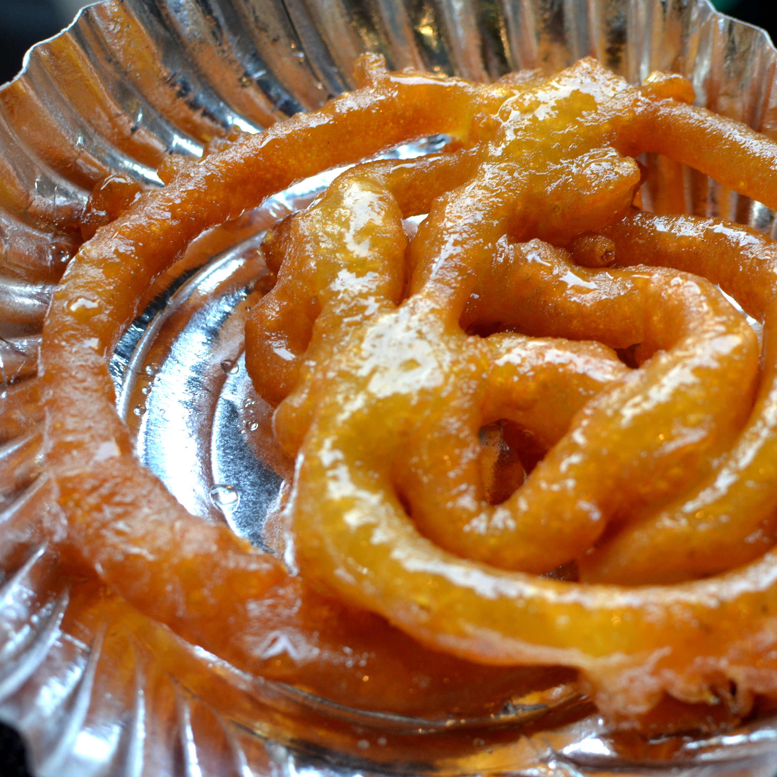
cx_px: 410
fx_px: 1718
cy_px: 386
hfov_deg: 25.5
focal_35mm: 68
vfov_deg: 25.5
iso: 400
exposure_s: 1/100
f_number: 5
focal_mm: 35
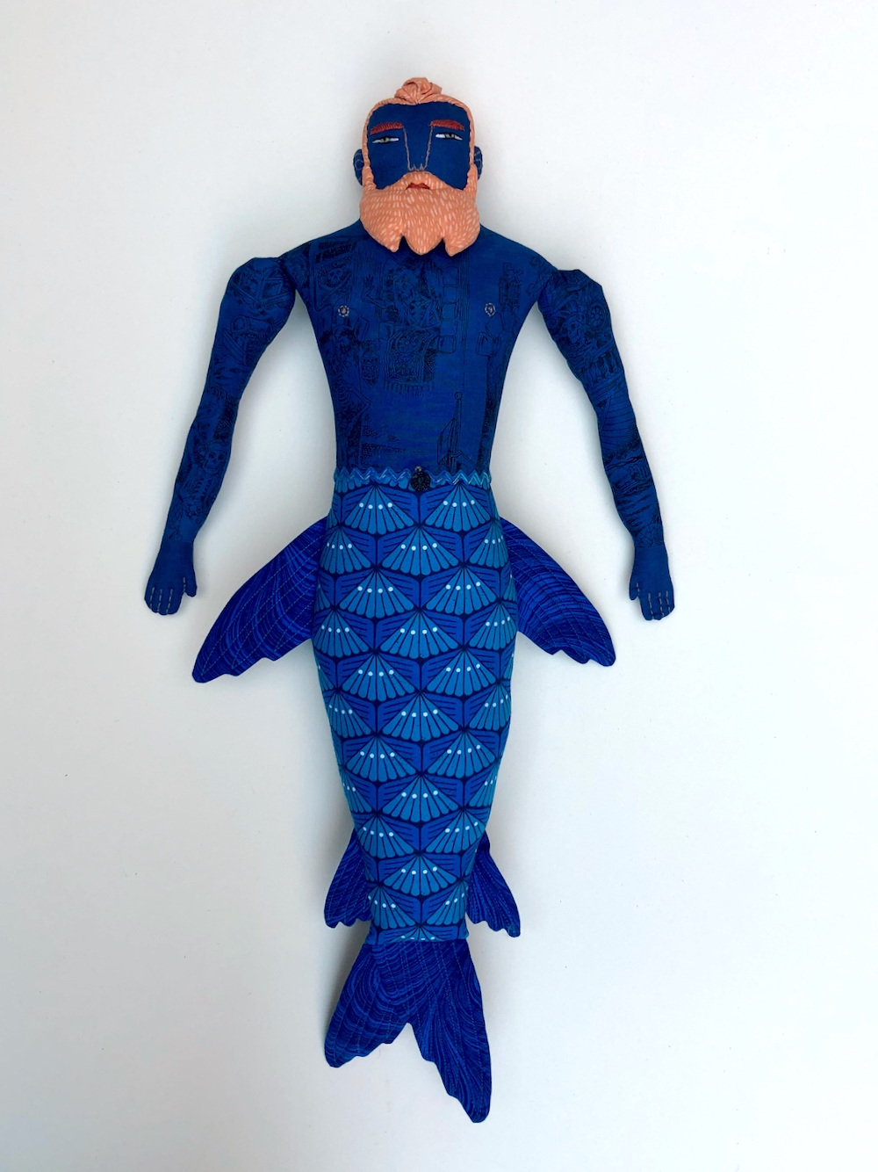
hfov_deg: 49.7
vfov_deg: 63.5
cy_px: 586
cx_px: 439
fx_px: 947
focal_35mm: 28
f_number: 1.8
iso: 25
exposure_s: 1/120
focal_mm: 3.99
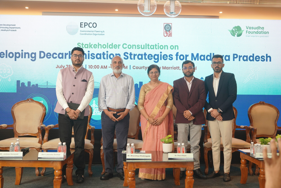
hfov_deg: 47.4
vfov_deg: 32.6
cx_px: 144
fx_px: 320
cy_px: 94
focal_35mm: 41
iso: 1250
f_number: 4
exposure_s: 1/160
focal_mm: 40
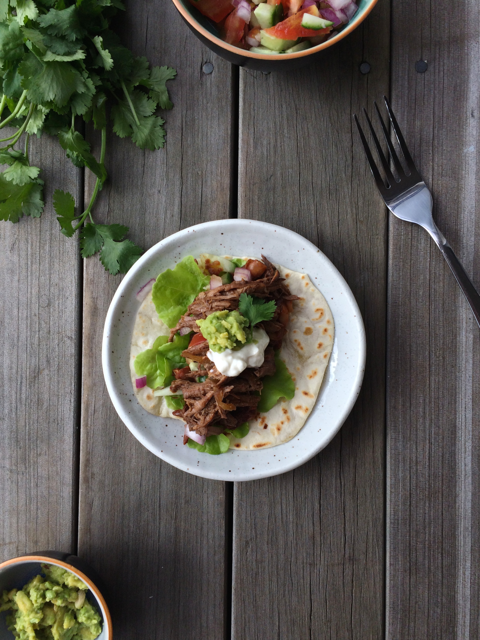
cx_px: 240
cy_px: 320
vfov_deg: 60.0
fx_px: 555
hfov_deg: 46.8
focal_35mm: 30
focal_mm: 4.12
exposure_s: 1/1325
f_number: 2.2
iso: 32
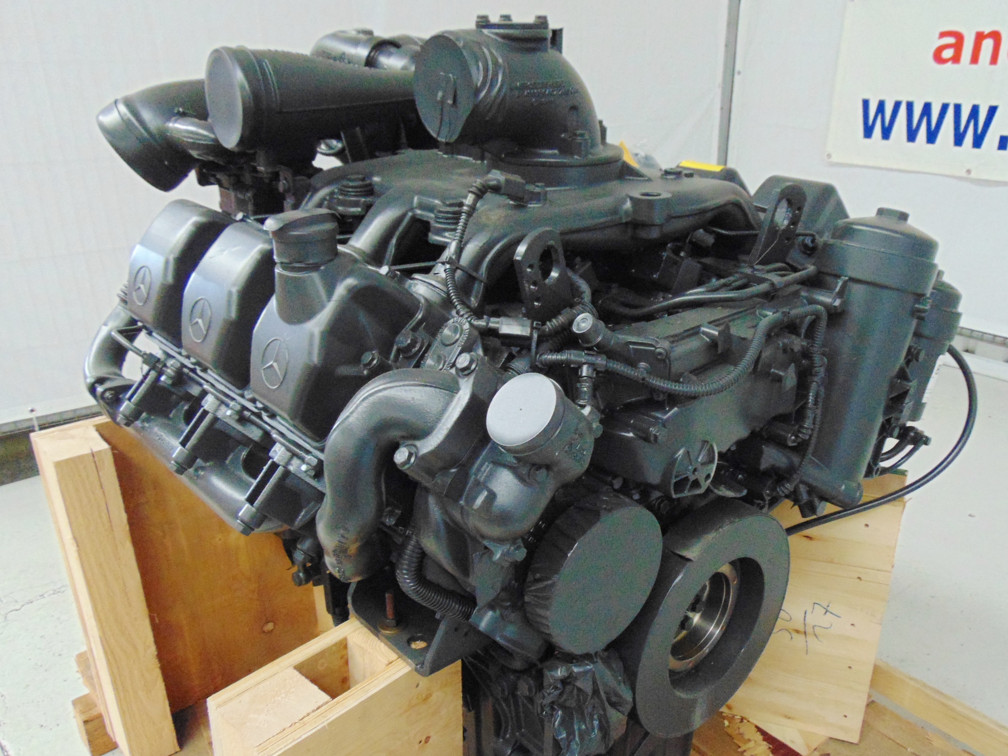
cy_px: 427
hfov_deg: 61.6
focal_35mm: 29
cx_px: 537
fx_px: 845
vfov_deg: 48.1
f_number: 3
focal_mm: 4.5
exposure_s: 1/20
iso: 400
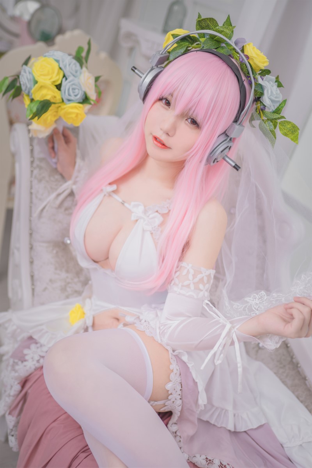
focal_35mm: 35
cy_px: 234
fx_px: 455
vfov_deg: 54.4
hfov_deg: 37.9
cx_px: 156
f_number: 2
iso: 100
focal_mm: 35
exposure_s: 1/125
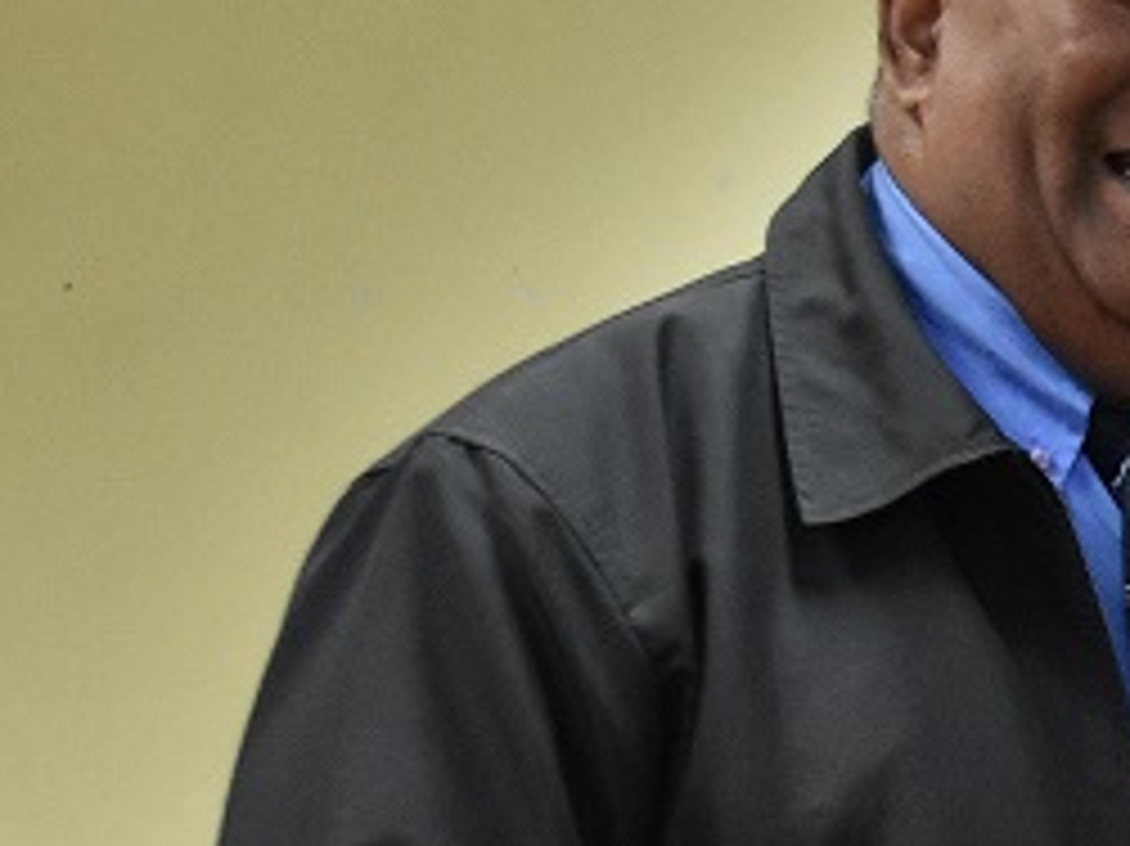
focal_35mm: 112
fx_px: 3654
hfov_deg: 16.1
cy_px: 693
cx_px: 1675
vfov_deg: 13.1
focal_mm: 26
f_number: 4
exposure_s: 1/200
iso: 4500
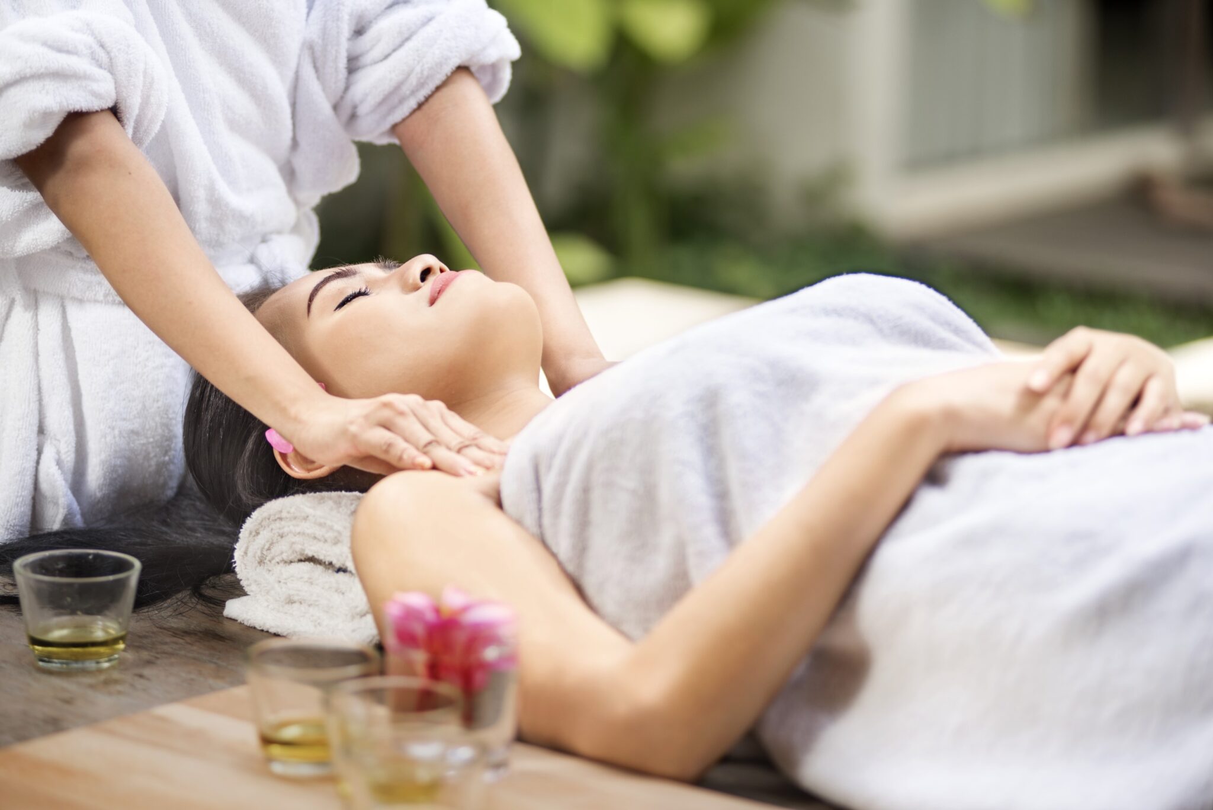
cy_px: 405
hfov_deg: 19.4
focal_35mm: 105
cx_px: 606
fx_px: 3539
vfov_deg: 13.1
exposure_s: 1/200
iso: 100
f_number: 2.8
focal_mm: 105
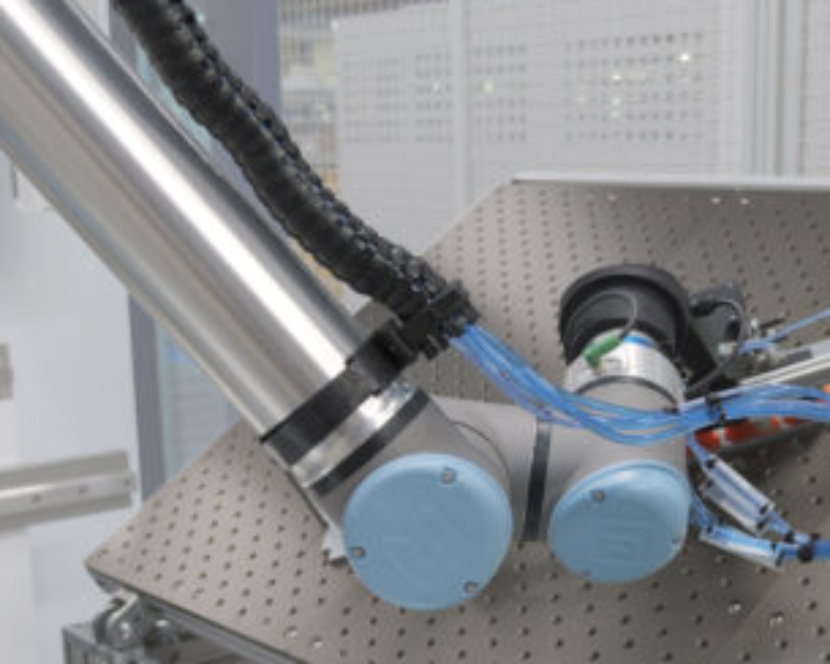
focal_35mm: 59
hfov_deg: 31.7
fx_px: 1449
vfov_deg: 25.5
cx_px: 558
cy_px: 491
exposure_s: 1/60
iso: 200
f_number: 2.8
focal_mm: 12
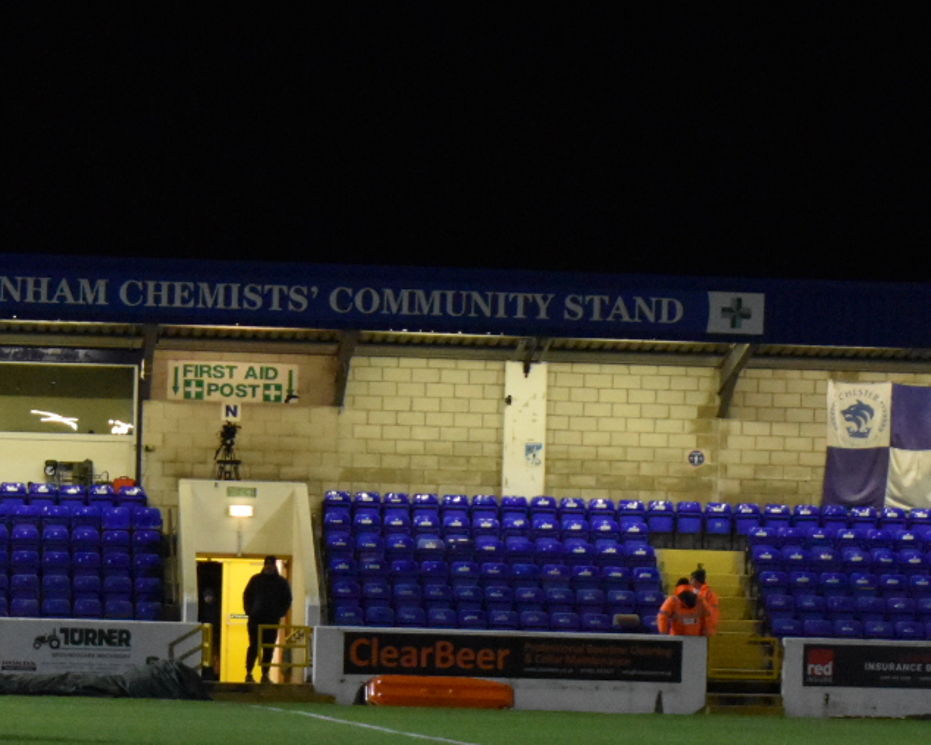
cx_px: 370
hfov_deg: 10.3
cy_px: 736
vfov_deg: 8.2
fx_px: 5152
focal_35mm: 187
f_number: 5.6
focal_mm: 52
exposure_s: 1/125
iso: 5000
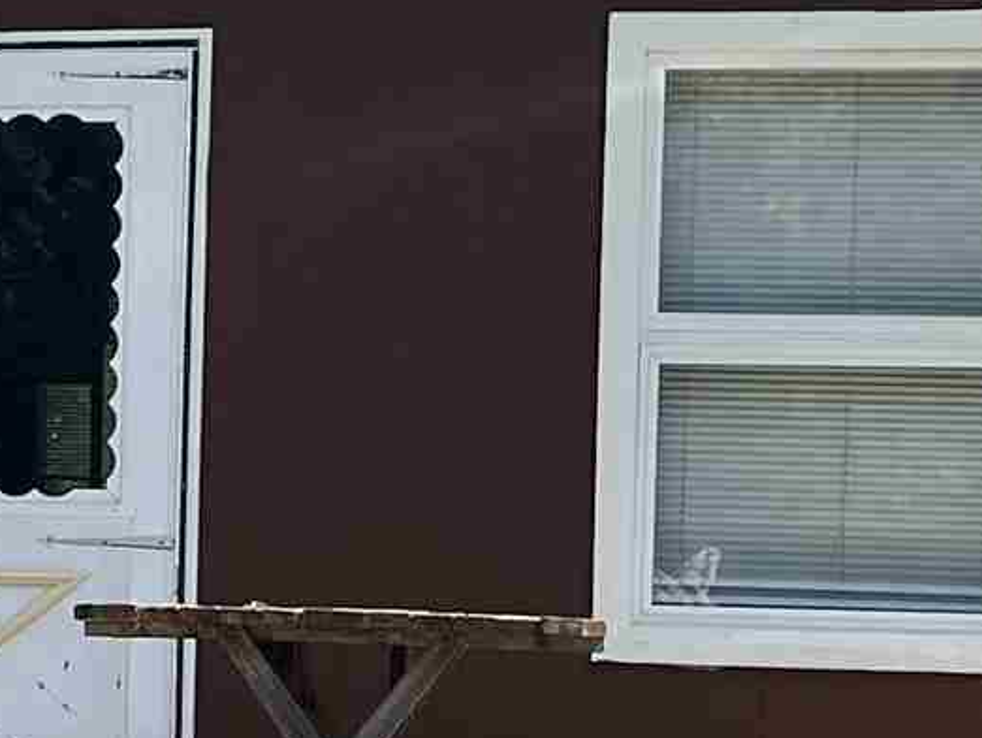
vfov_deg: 9.7
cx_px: -465
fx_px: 4342
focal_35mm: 153
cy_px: 614
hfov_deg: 12.3
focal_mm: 5.1
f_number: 1.6
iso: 50
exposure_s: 1/1957
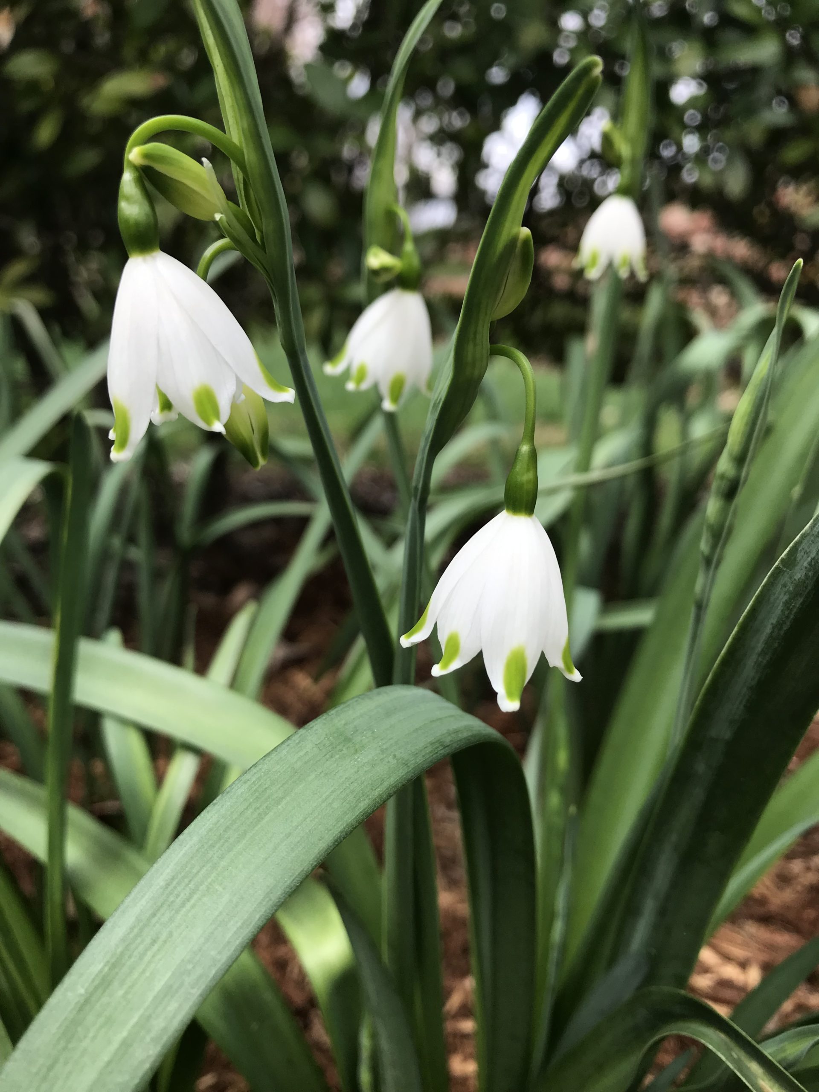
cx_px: 410
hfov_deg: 49.7
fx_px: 883
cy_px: 546
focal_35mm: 28
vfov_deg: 63.4
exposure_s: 1/613
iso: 20
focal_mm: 3.99
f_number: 1.8
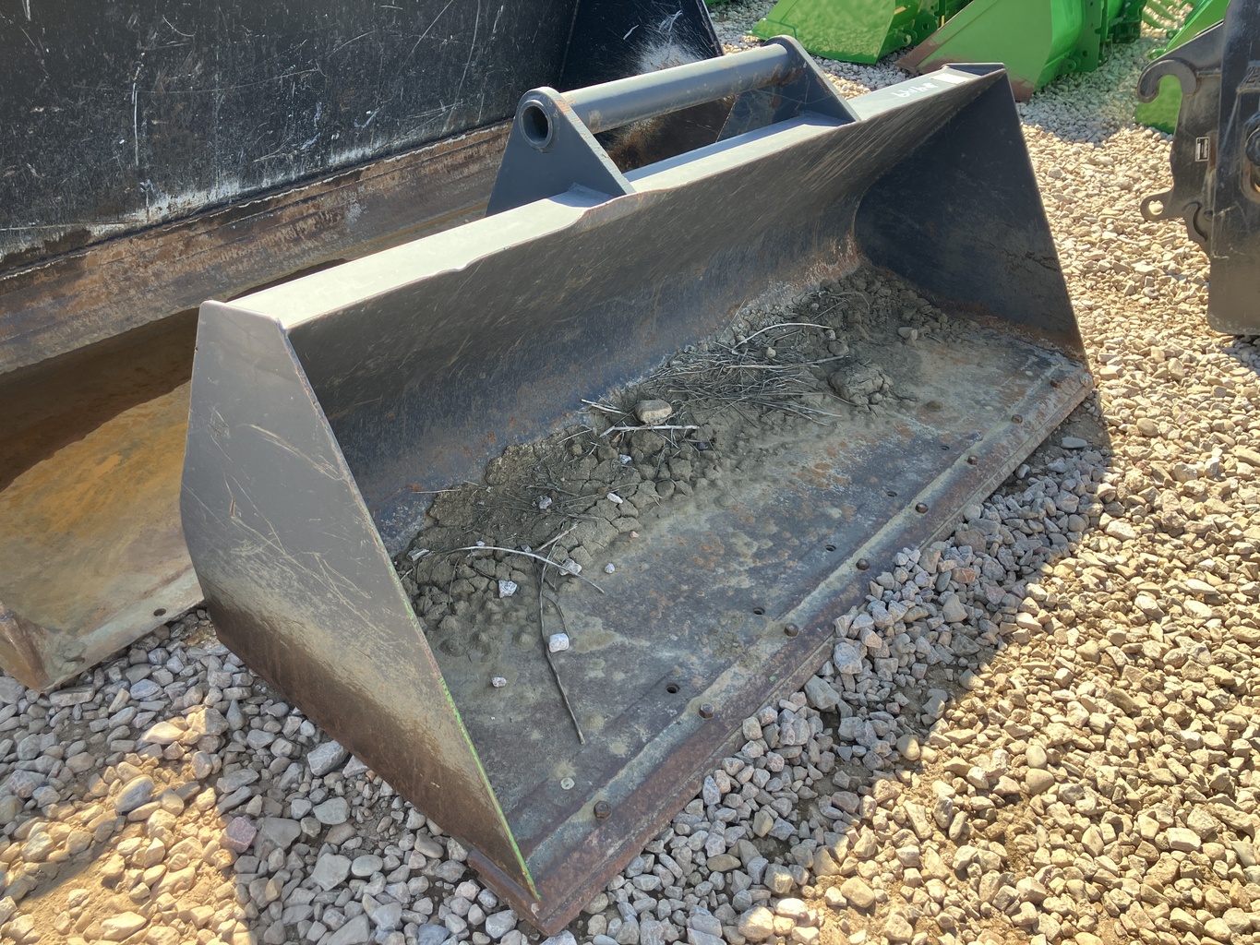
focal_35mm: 28
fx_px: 1019
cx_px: 630
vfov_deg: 49.8
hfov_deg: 63.4
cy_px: 472
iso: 32
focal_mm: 3.99
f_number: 1.8
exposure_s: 1/274
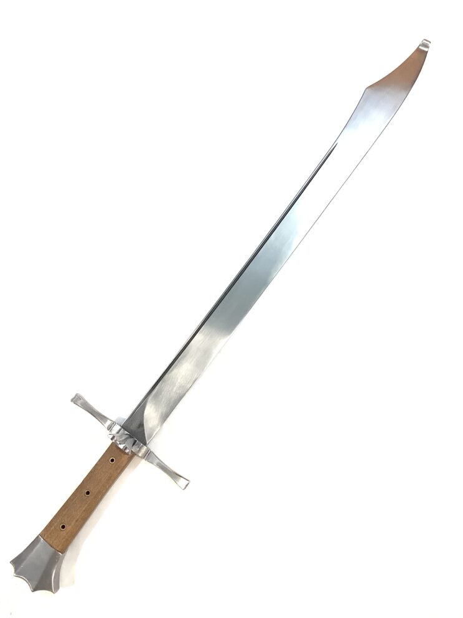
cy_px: 305
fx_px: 571
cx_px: 230
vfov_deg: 56.8
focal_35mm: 32
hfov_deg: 44.2
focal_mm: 3.3
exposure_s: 1/60
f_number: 2.4
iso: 250
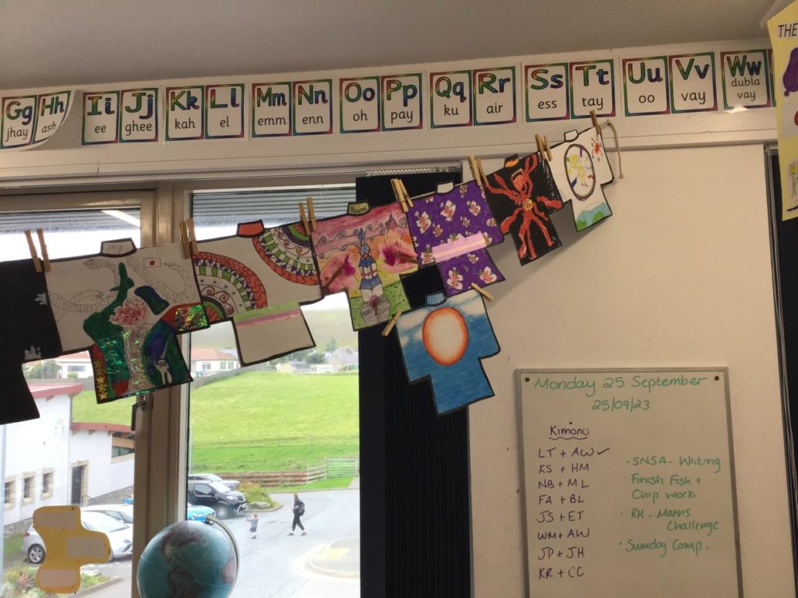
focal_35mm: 31
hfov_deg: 58.4
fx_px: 715
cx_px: 399
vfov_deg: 45.4
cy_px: 299
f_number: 2.4
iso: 32
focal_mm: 3.3
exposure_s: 1/100
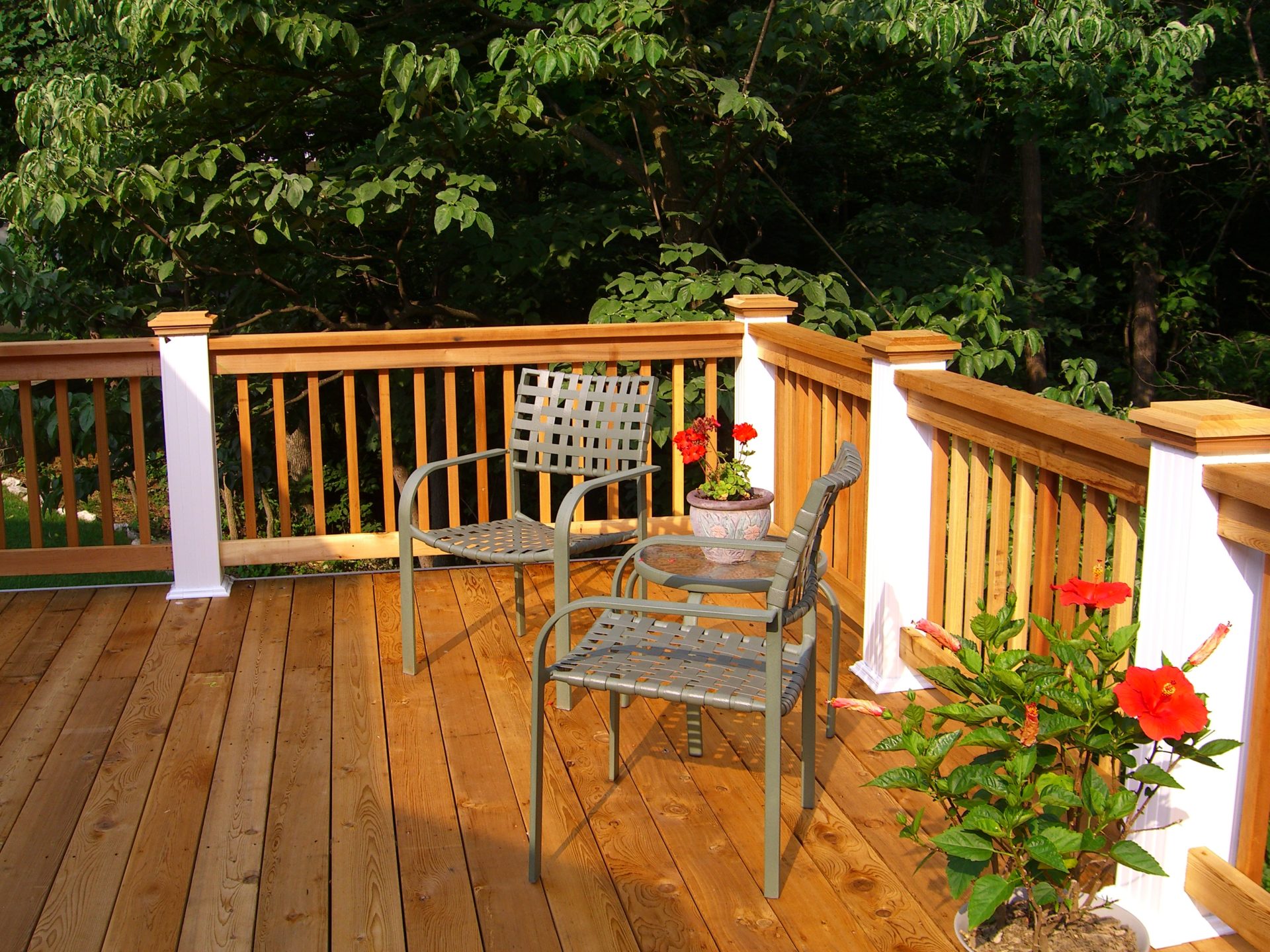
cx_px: 635
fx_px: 1394
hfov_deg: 49.0
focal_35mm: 38
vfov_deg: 37.7
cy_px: 476
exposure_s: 1/320
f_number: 4
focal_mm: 7.9
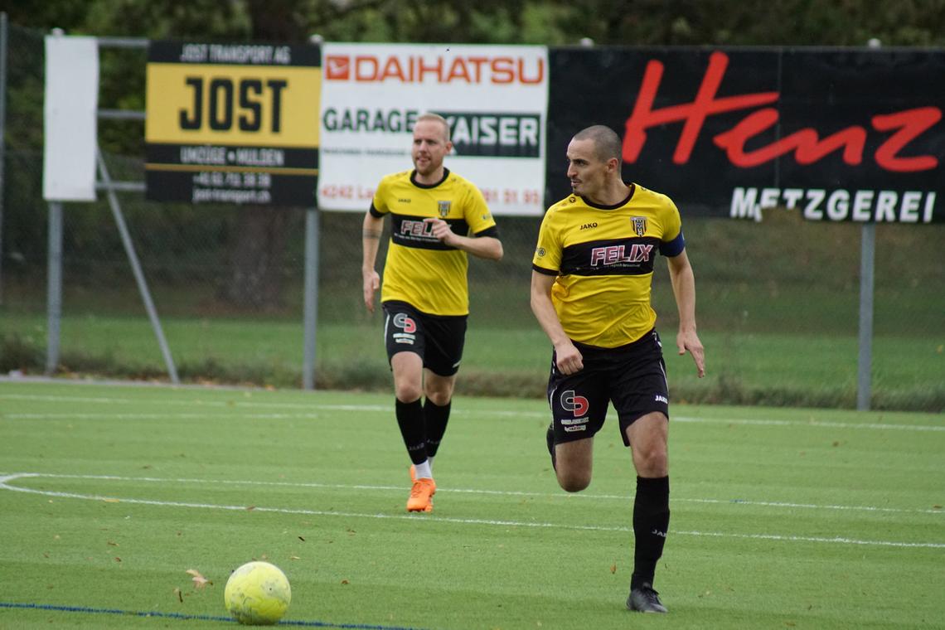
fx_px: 11812
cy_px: 315
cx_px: 472
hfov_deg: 4.6
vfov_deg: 3.1
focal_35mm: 450
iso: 2500
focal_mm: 300
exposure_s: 1/2000
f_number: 5.6
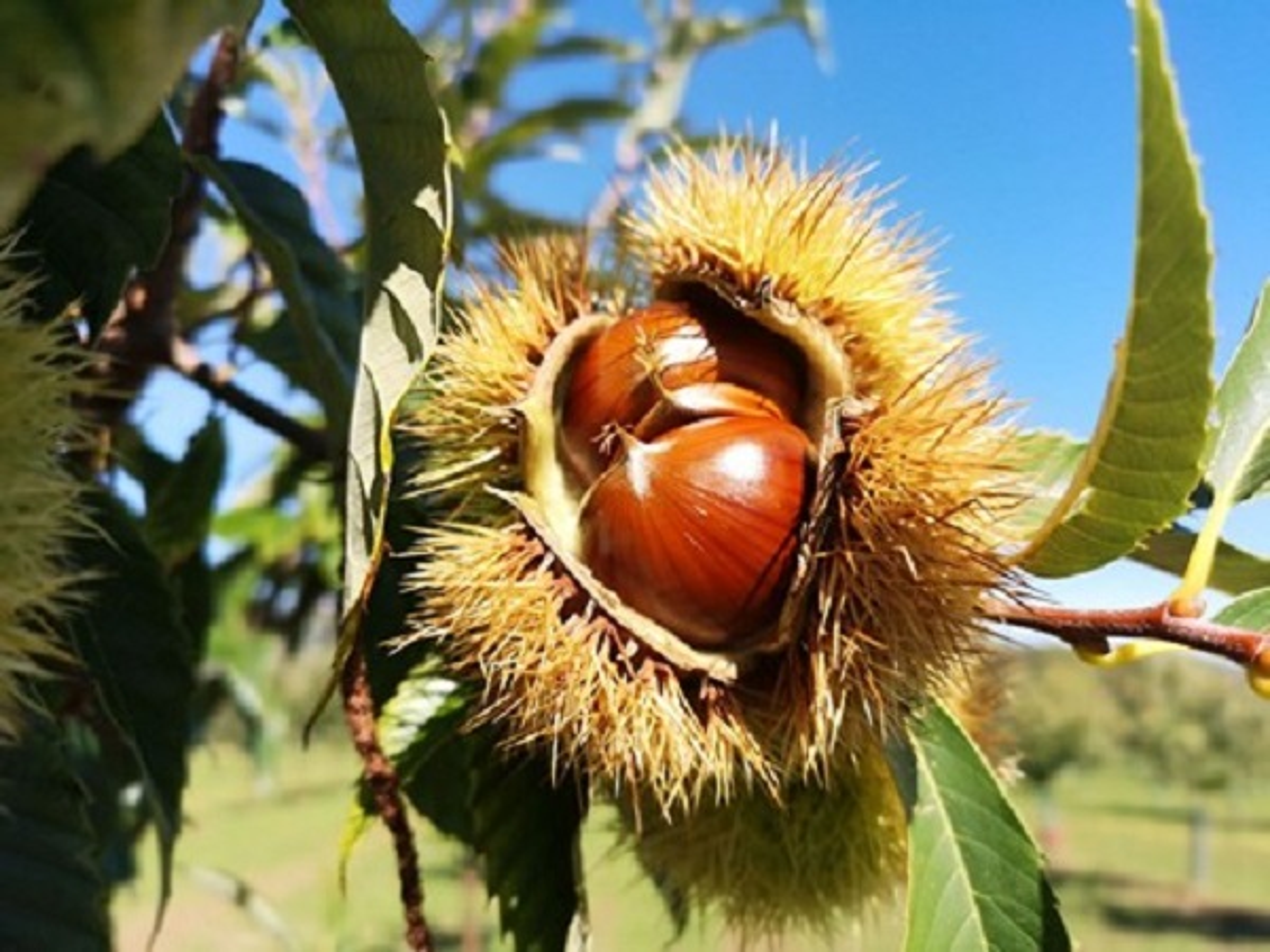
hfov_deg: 65.3
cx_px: 635
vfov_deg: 51.4
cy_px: 476
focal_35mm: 27
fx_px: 991
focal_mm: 3.95
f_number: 4
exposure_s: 1/1017
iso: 50
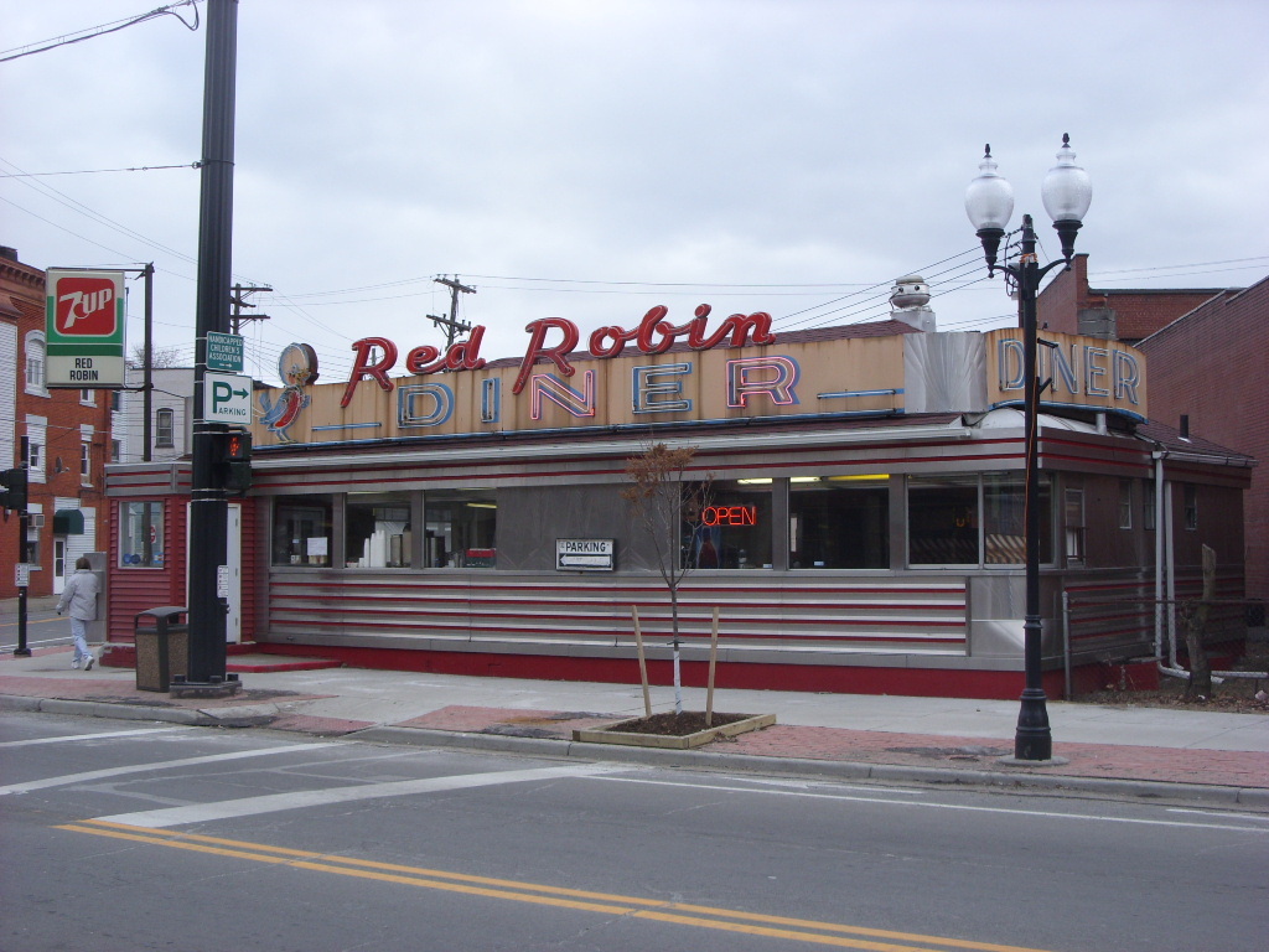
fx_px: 2053
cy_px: 476
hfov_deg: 34.3
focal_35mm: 56
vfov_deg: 26.1
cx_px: 634
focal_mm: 9.3
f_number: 3.1
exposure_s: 1/309
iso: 50
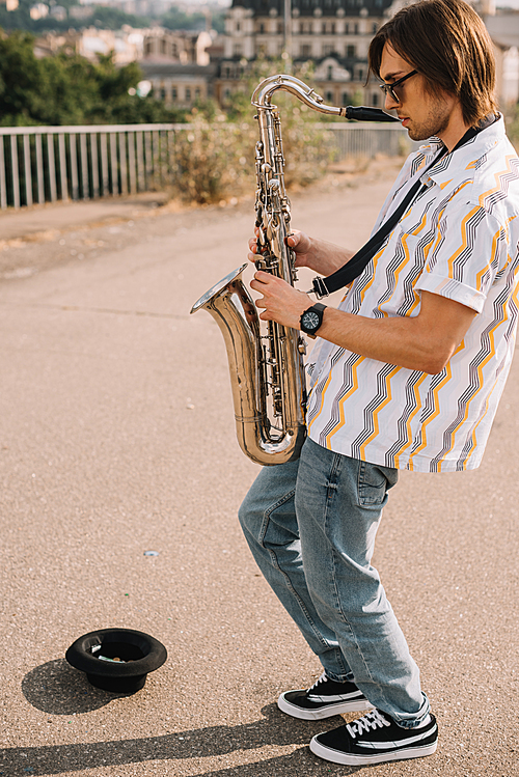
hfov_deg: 27.0
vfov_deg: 39.6
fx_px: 1080
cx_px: 260
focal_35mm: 50
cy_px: 388
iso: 100
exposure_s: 1/1000
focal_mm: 50
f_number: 3.5
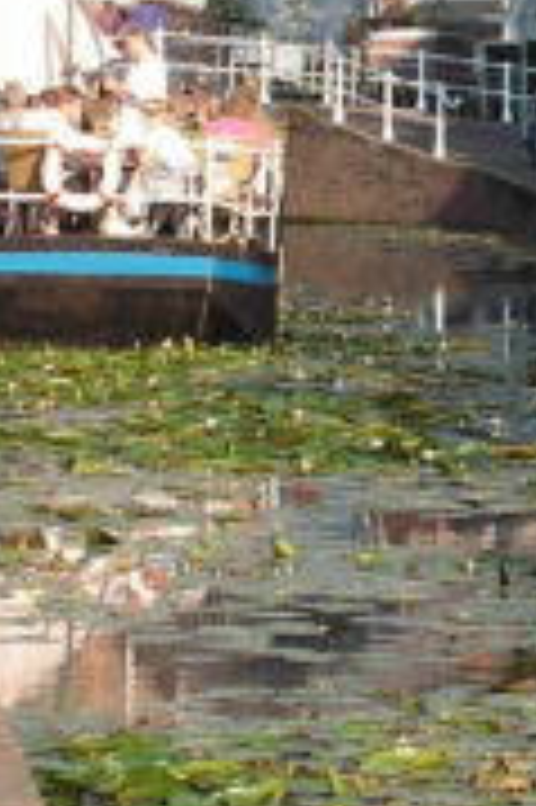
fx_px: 4900
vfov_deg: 9.4
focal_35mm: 219
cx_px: 464
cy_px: 182
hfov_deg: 6.3
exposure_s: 1/125
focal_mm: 9.6
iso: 50
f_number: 4.8
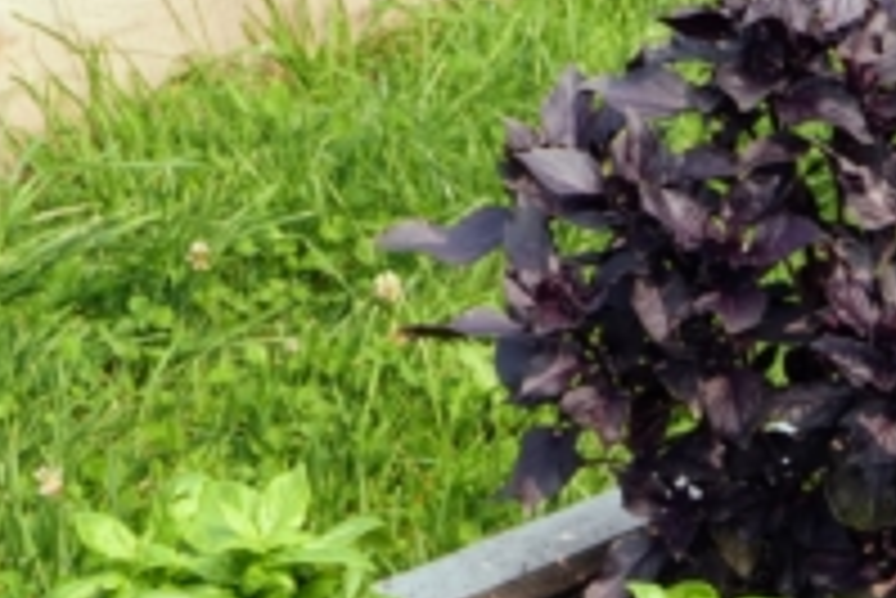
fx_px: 4608
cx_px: 1630
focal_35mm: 185
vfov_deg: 7.1
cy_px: 1293
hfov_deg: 10.4
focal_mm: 36
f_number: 13
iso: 400
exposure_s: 1/200
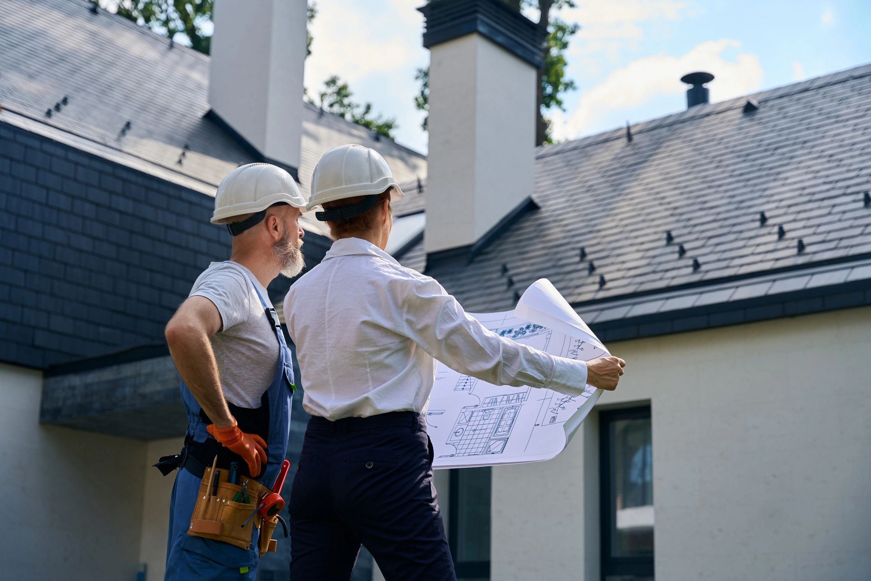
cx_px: 436
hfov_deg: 35.9
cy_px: 290
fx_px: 1343
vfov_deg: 24.4
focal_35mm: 56
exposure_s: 1/800
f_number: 3.5
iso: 100
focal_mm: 55.5
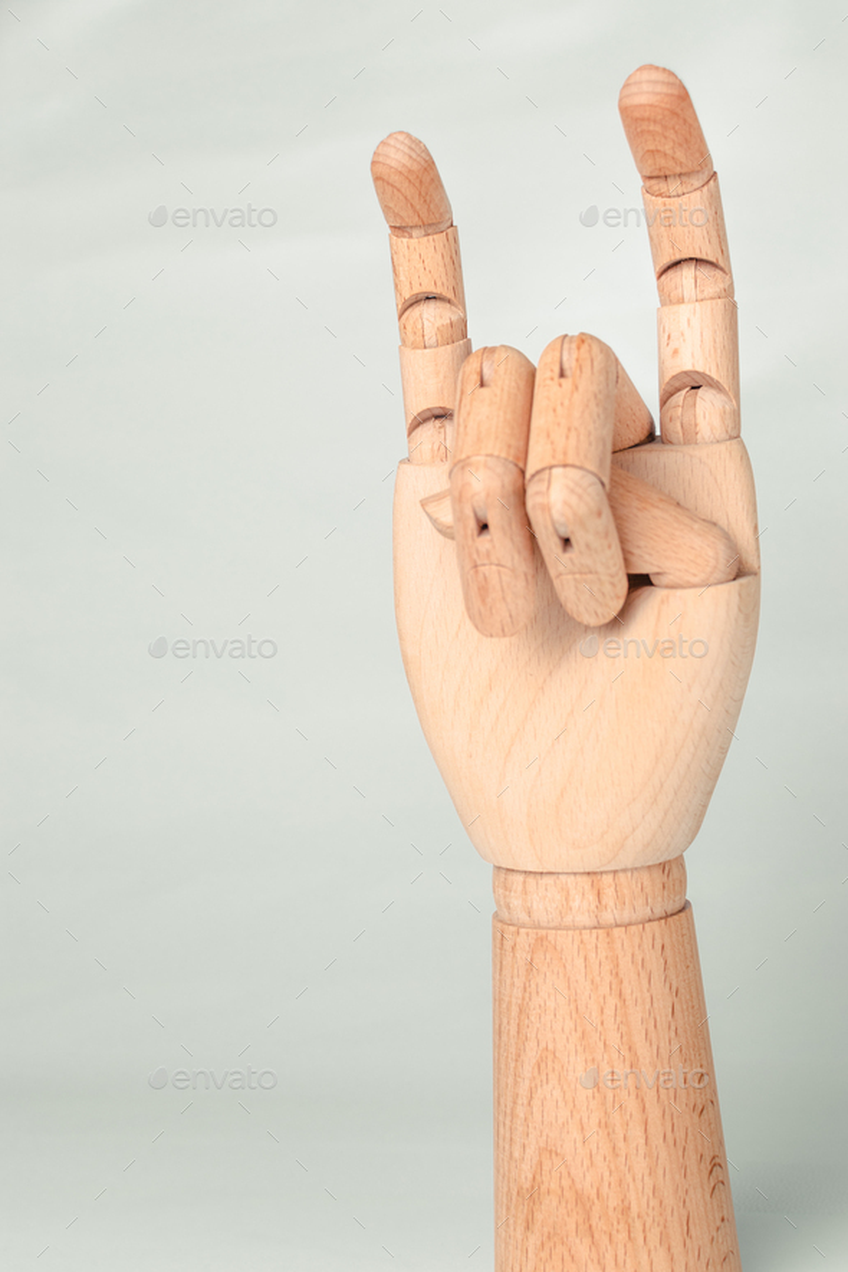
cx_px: 424
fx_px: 1855
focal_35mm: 52
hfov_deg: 25.8
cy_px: 636
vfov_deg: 37.9
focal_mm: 35
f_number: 5.6
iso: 100
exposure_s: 1/90
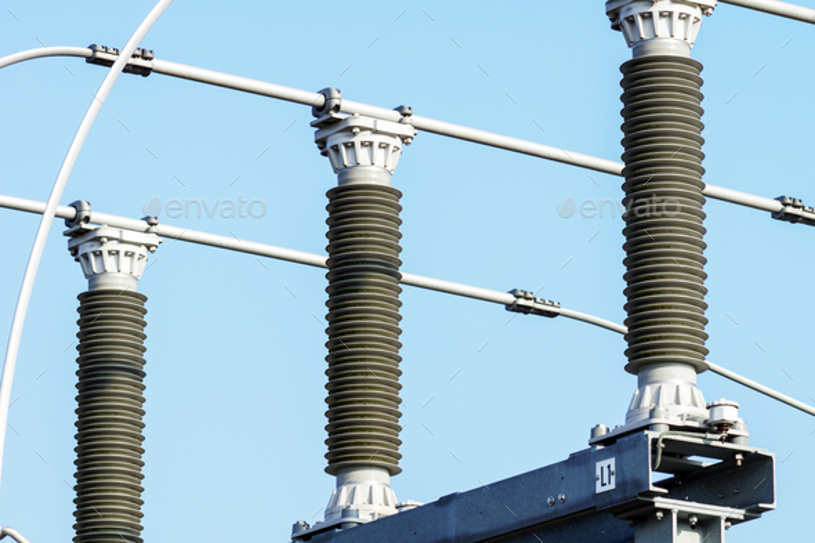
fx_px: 4583
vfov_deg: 6.8
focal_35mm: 202
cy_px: 272
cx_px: 408
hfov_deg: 10.2
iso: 100
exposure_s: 1/250
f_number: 6.3
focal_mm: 135
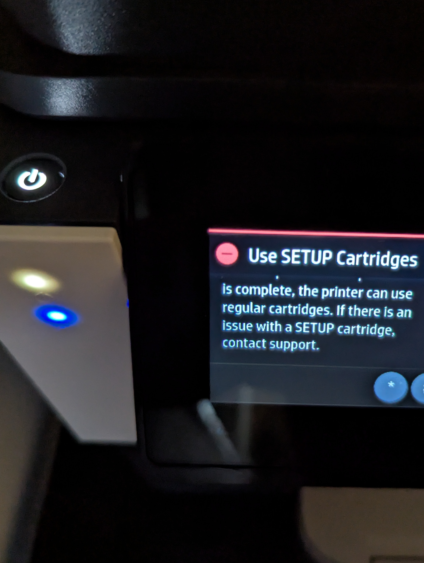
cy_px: 281
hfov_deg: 43.8
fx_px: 521
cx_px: 274
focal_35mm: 32
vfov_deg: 56.7
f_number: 1.85
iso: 649
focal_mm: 6.81
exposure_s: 1/40
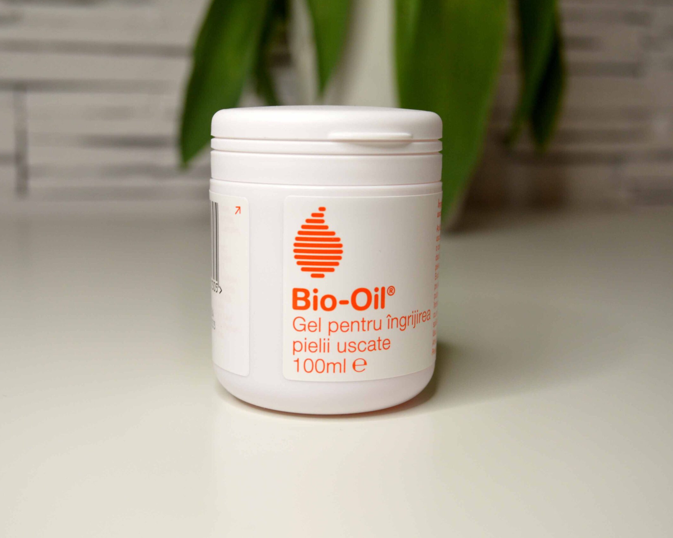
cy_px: 268
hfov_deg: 36.6
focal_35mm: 51
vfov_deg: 29.7
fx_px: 1016
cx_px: 312
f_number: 4.5
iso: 400
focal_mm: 30
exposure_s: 1/25
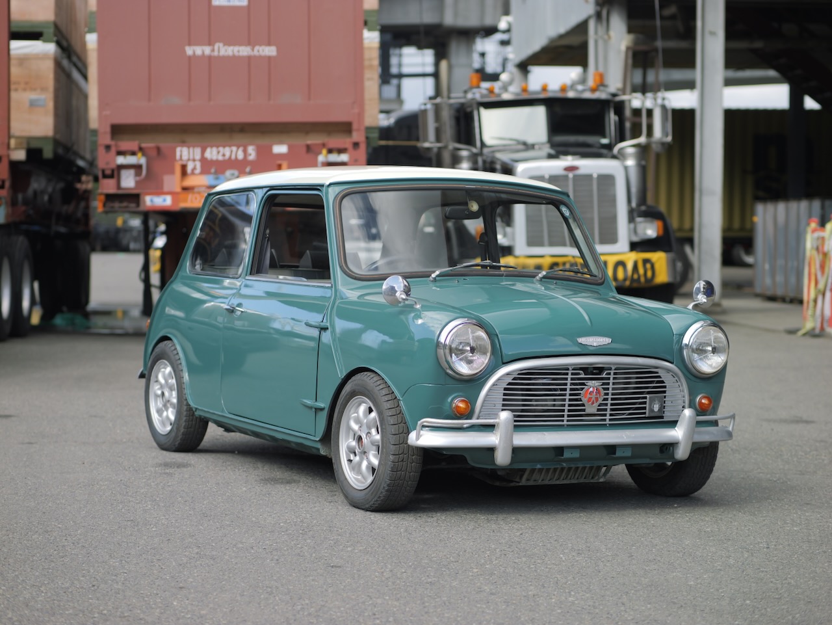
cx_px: 416
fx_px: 2068
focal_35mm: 86
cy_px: 312
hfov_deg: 22.7
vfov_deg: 17.2
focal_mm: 43
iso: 100
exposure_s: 1/640
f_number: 1.8
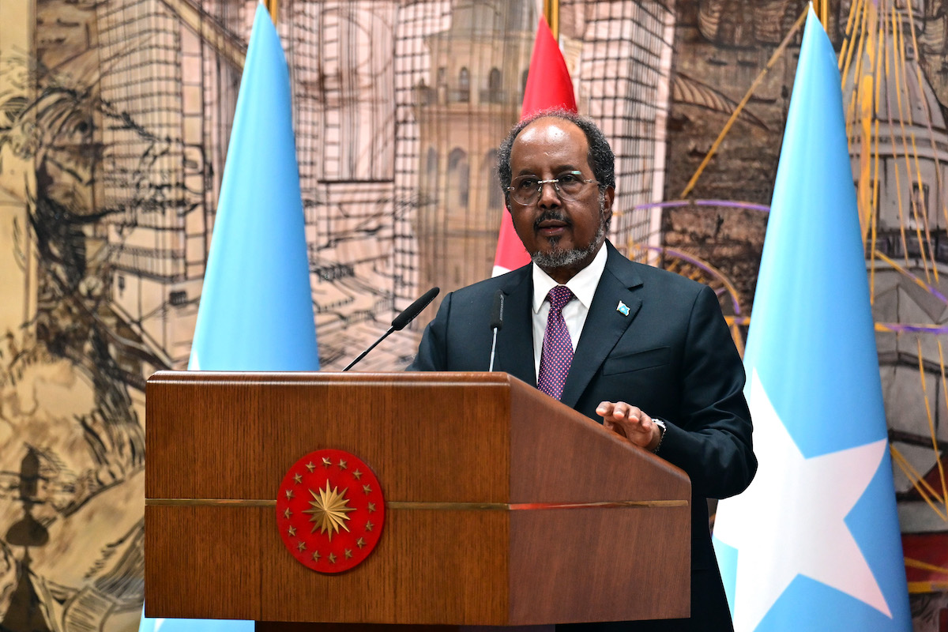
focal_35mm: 300
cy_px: 316
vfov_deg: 4.6
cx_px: 474
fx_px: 7899
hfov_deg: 6.9
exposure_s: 1/640
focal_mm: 200
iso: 2000
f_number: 2.8
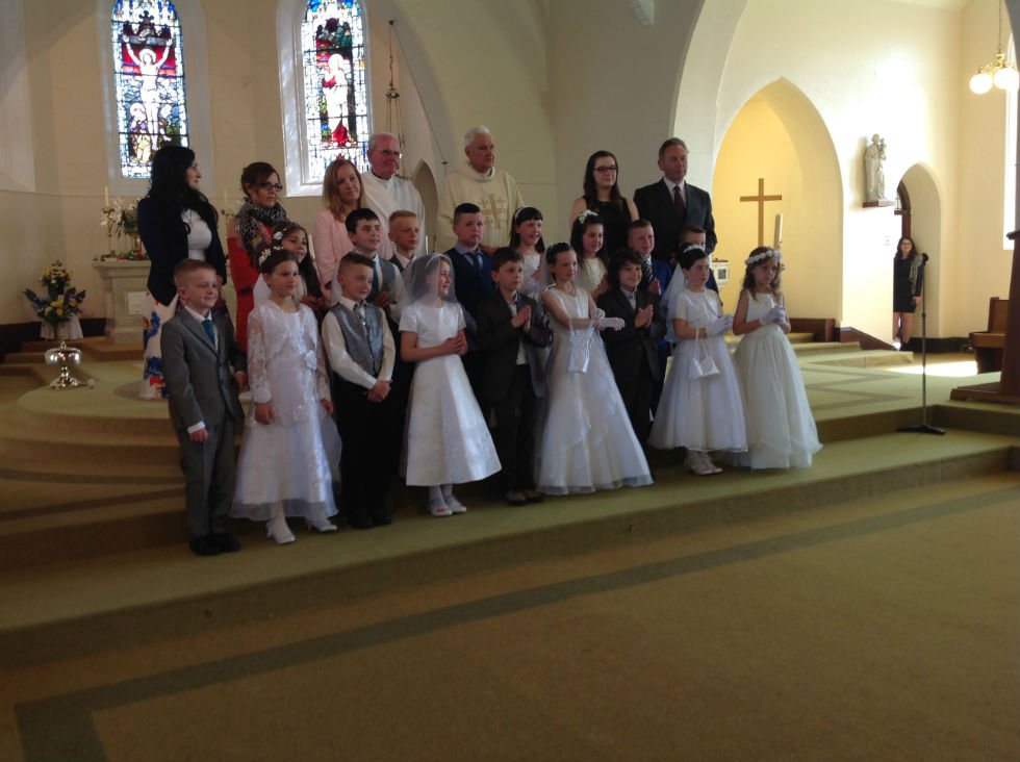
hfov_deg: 52.7
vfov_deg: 40.6
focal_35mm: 35
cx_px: 510
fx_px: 1030
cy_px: 381
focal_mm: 4.28
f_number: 2.4
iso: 50
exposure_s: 1/20
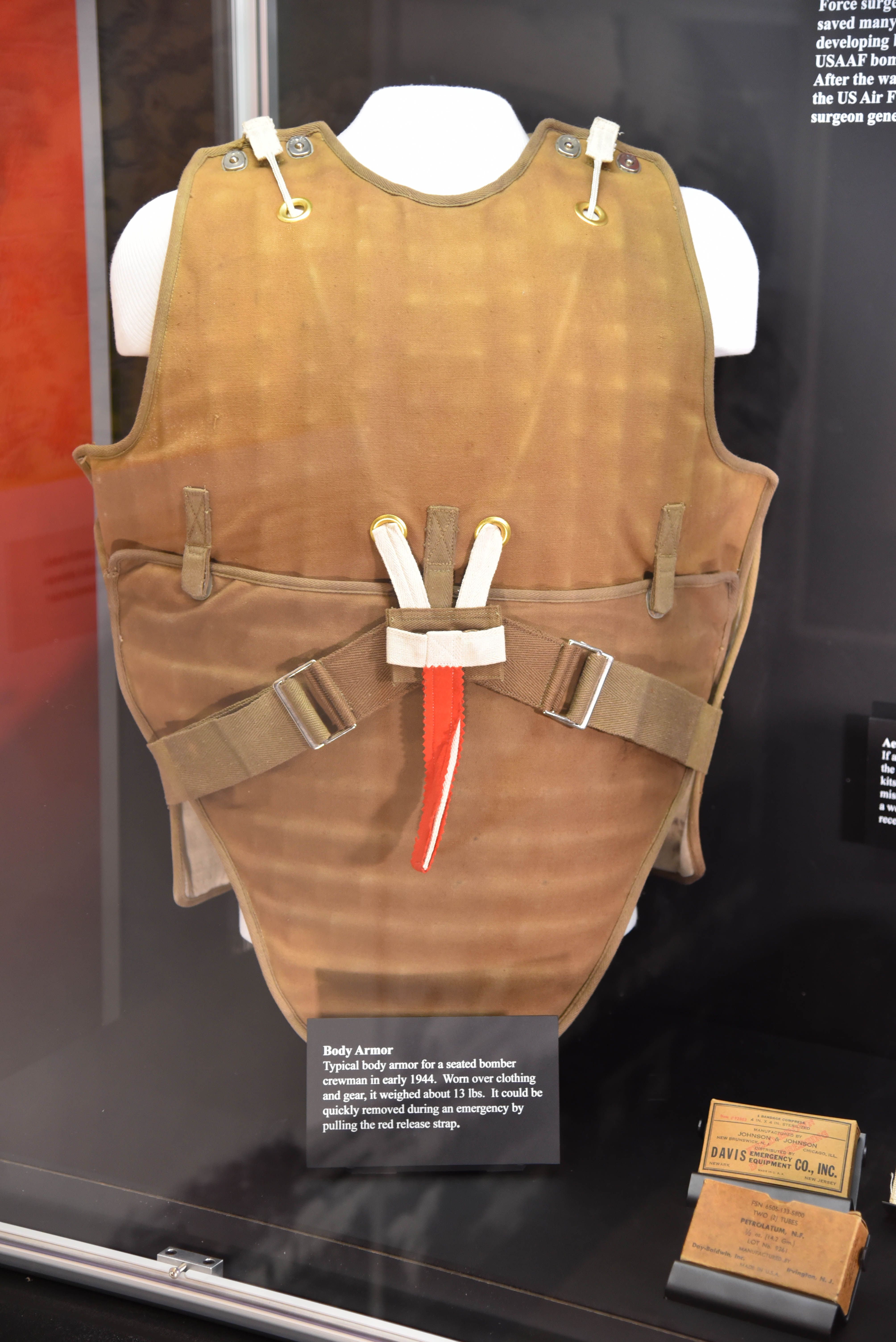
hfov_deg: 20.6
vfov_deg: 30.5
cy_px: 671
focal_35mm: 66
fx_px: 2462
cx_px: 448
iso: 1600
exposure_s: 1/80
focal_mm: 66
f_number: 4
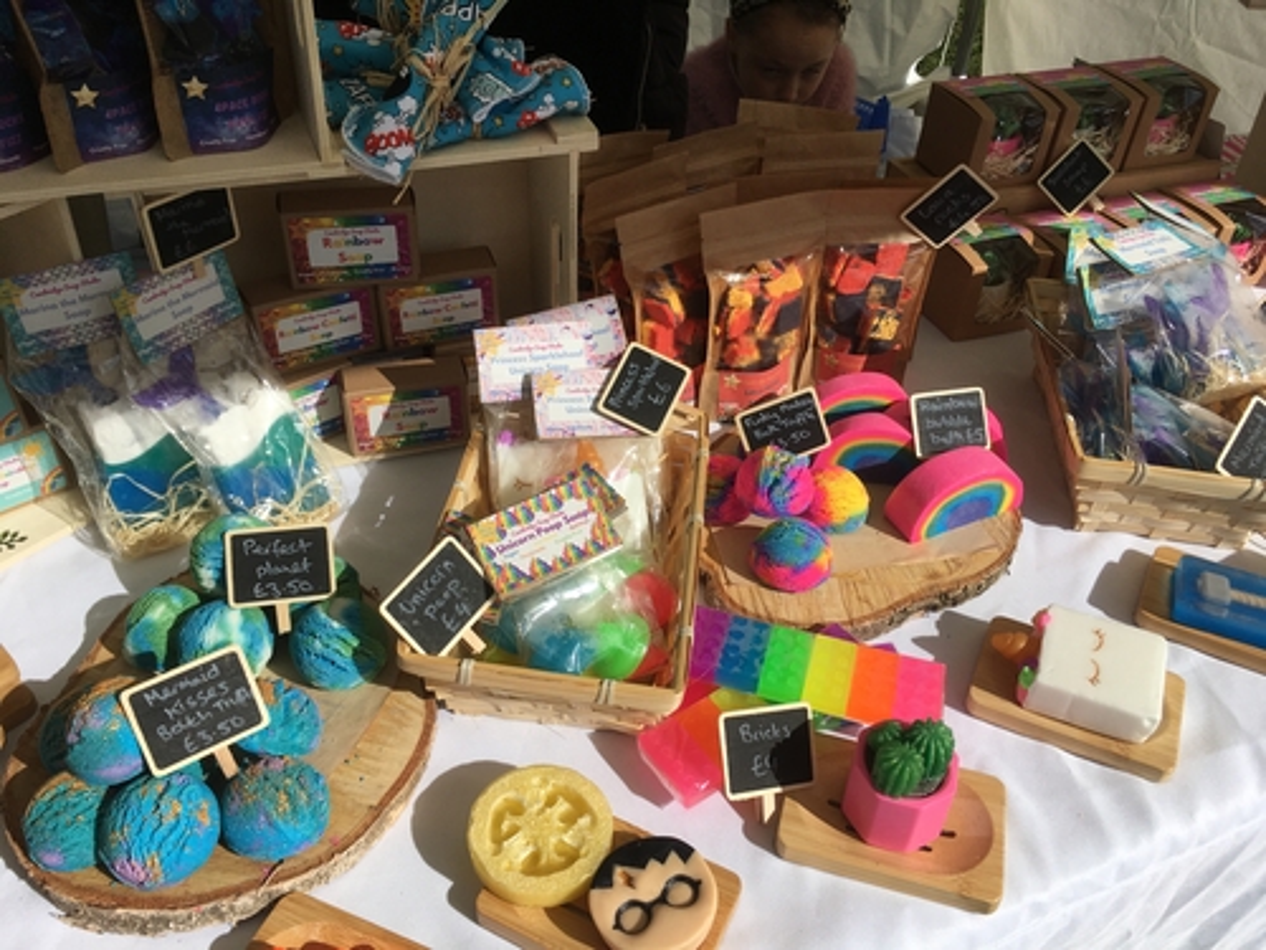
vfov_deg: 48.2
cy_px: 475
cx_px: 633
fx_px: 1061
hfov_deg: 61.7
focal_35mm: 29
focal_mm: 4.15
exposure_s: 1/3663
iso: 25
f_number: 2.2
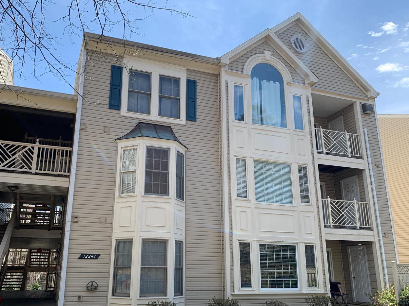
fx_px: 354
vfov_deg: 46.7
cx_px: 179
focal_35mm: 30
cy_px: 169
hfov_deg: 59.8
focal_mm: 4.25
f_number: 1.8
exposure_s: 1/981
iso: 25
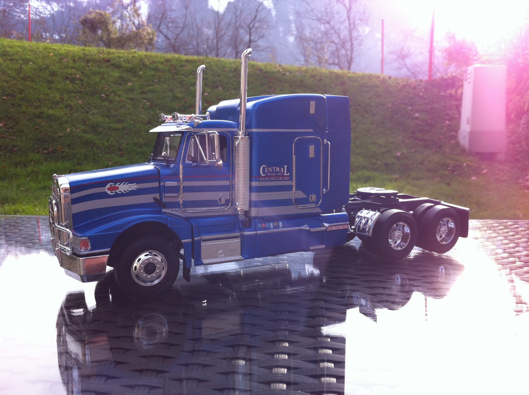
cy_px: 198
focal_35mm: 35
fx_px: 534
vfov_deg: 40.6
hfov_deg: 52.7
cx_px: 264
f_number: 2.8
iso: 80
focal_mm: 3.85
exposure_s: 1/241
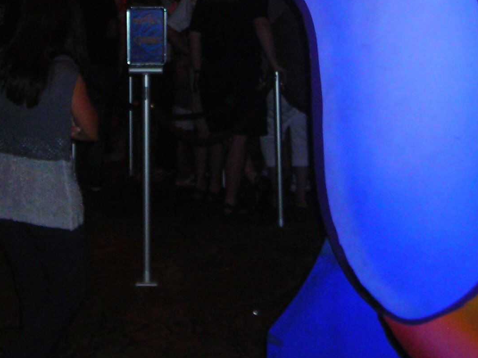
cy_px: -34
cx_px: 155
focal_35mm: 92
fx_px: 1270
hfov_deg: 21.2
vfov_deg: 15.6
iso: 151
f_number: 3.2
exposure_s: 1/60.1
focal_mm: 6.3
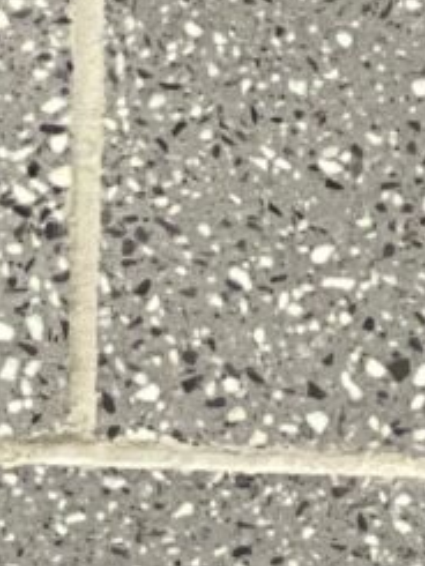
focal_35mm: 362
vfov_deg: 5.1
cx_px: 880
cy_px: 1956
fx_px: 5921
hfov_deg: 4.1
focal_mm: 6
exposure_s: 1/114
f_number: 2
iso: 250
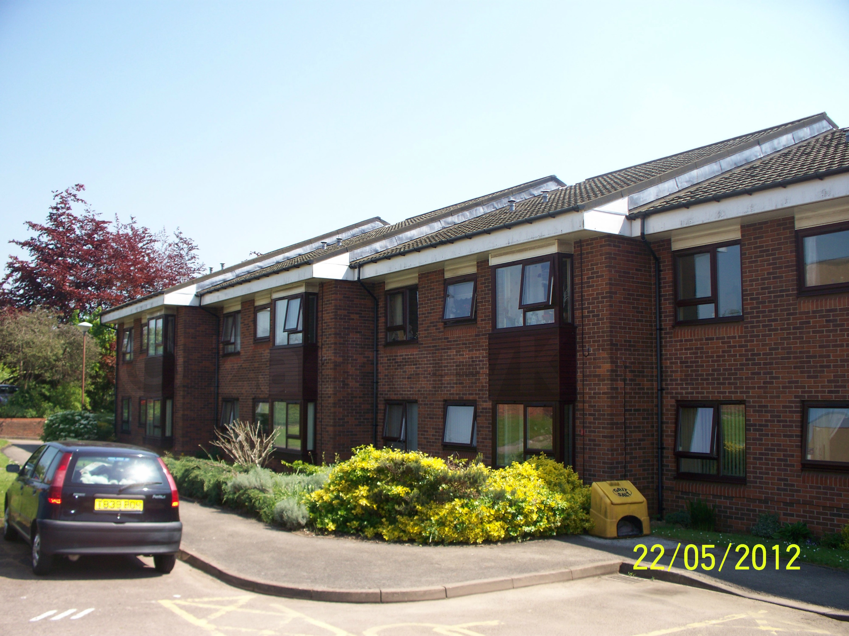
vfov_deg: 39.7
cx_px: 424
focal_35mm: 36
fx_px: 883
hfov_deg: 51.4
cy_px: 318
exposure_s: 1/500
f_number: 2.8
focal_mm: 7.54
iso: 64
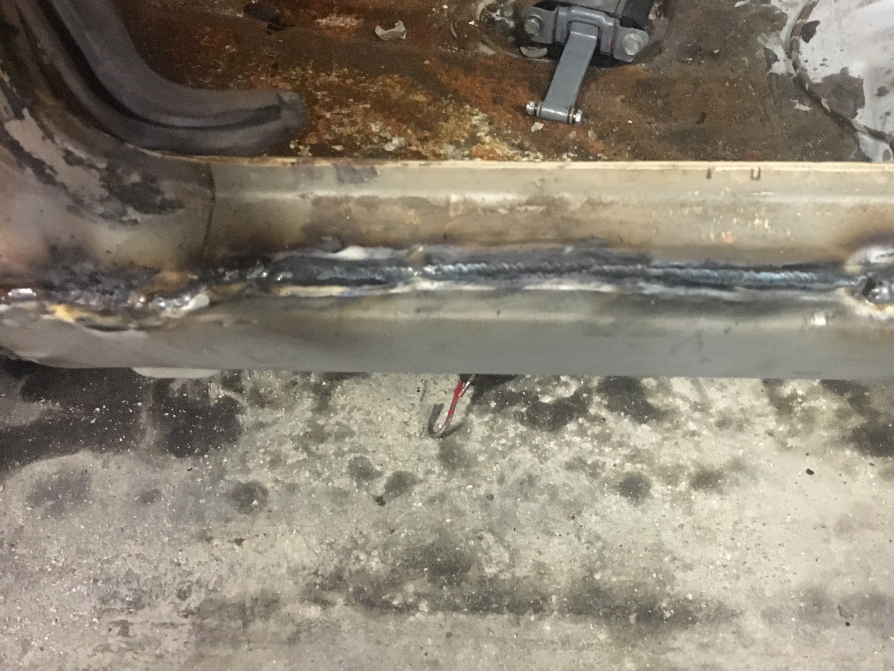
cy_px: 295
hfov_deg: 45.3
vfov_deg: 35.1
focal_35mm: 41
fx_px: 1059
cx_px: 570
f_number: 2.2
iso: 320
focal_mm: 4.15
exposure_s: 1/15
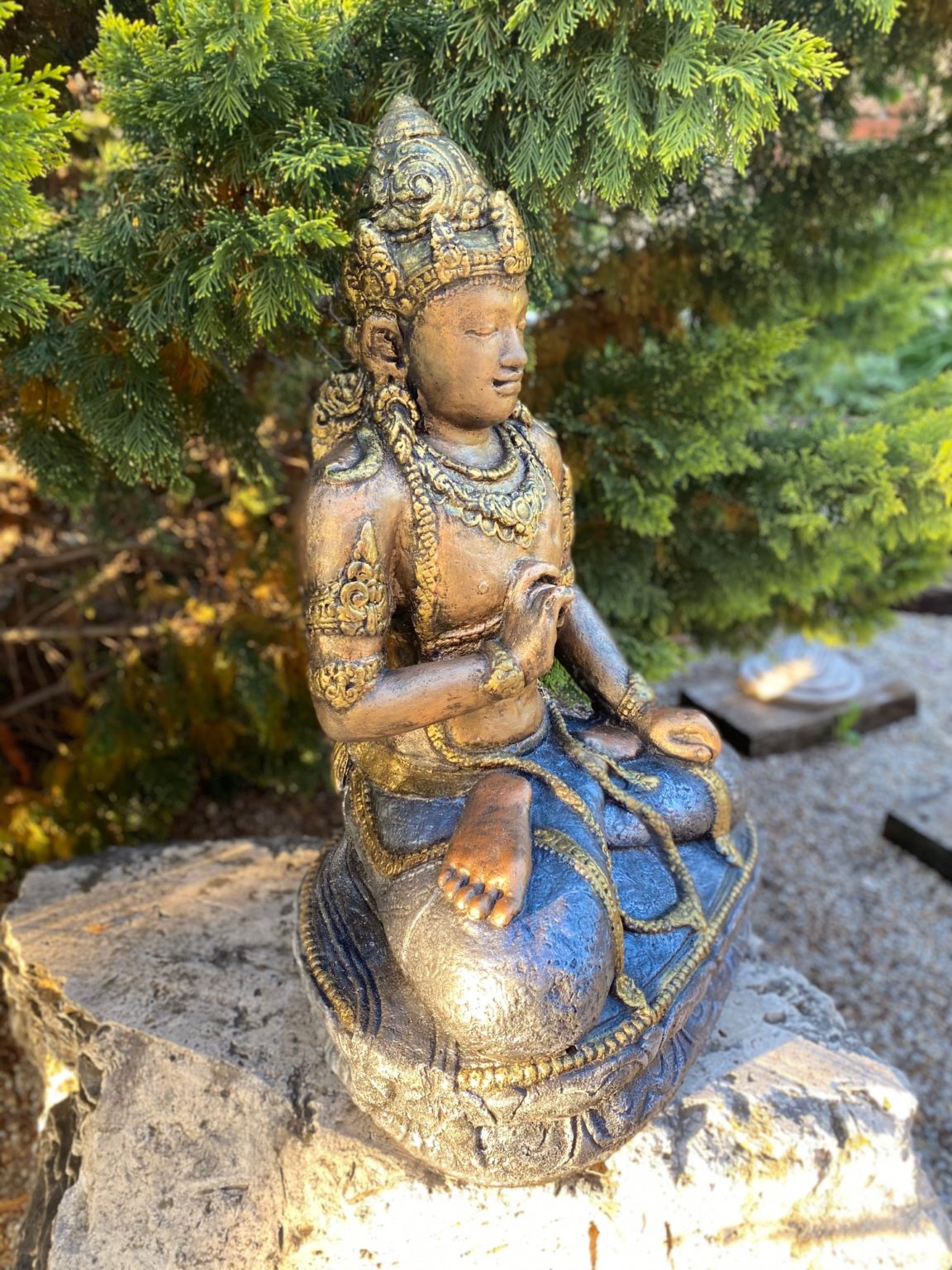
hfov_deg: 53.1
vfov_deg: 67.3
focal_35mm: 26
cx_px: 476
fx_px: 953
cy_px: 635
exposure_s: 1/110
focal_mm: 4.25
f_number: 1.8
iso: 125
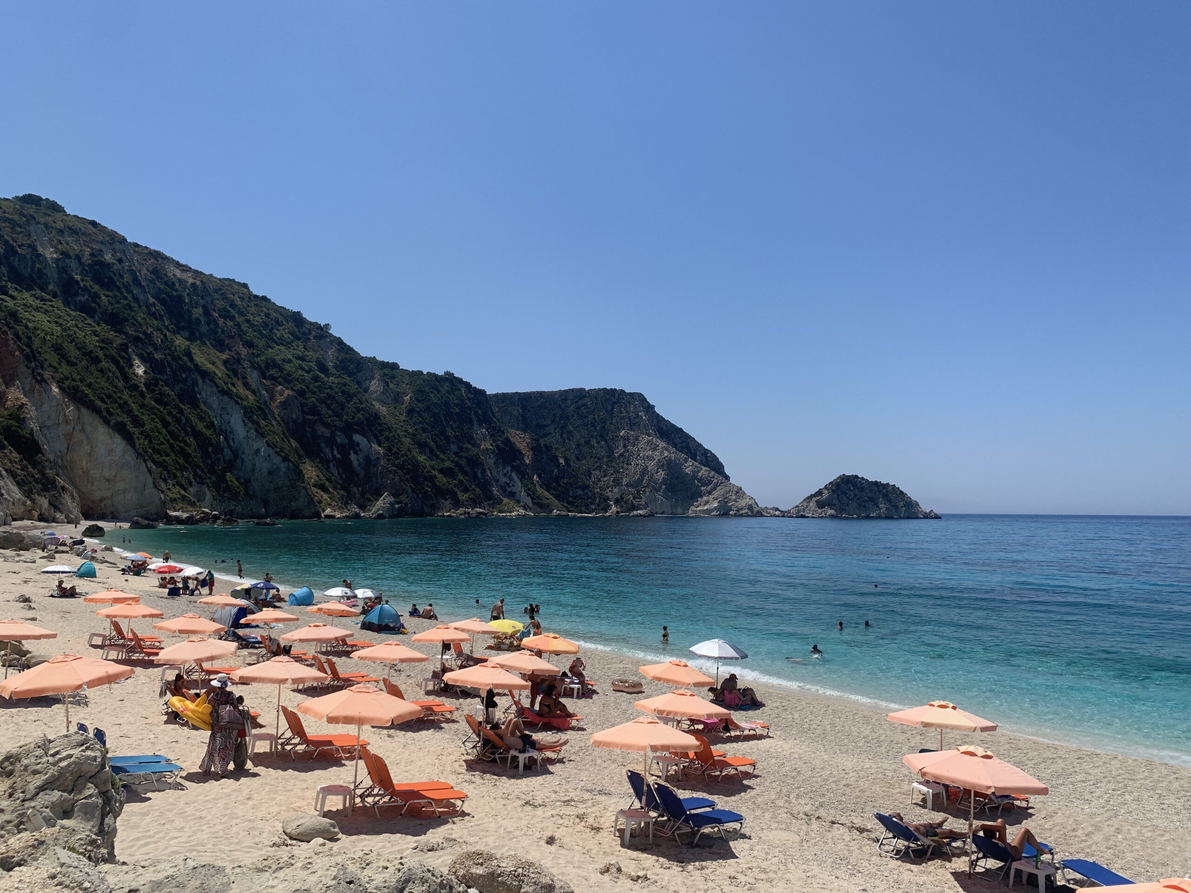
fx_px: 895
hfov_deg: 67.3
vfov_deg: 53.1
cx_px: 596
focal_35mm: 26
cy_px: 446
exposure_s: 1/4464
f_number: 1.8
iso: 25
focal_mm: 4.25
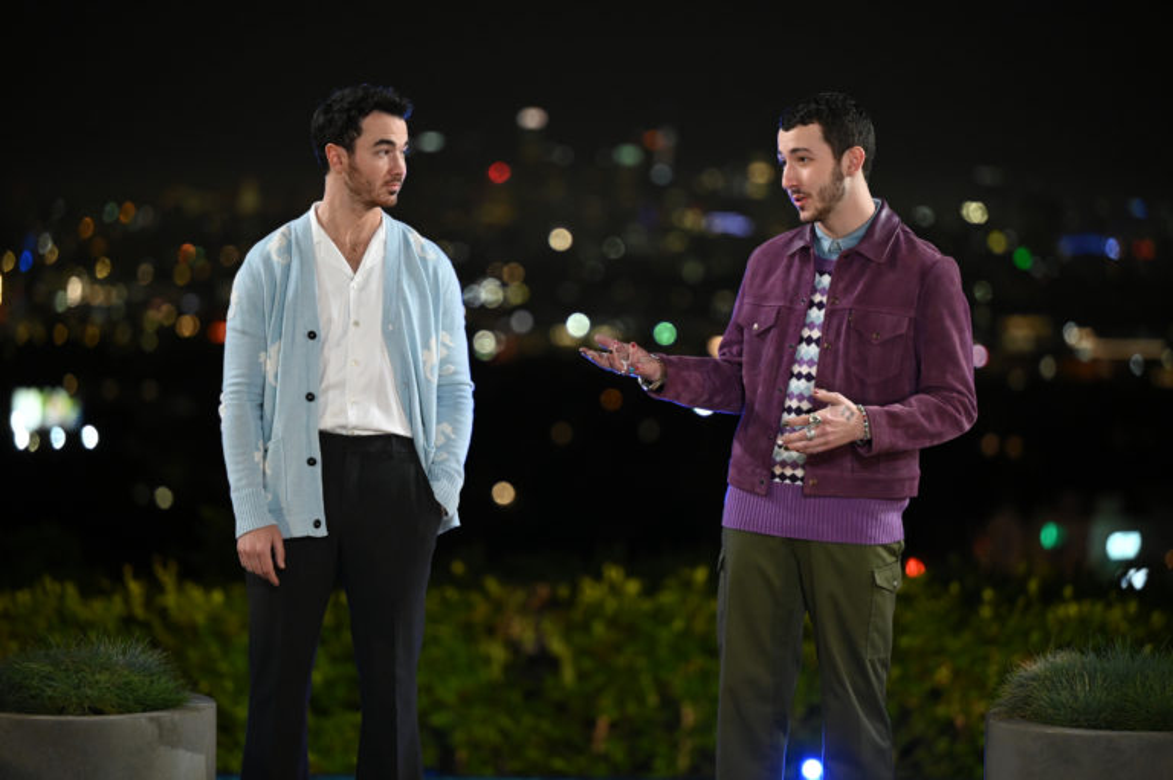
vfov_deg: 10.1
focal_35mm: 135
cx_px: 586
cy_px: 390
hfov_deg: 15.2
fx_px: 4396
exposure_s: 1/125
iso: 4500
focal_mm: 135
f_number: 2.8
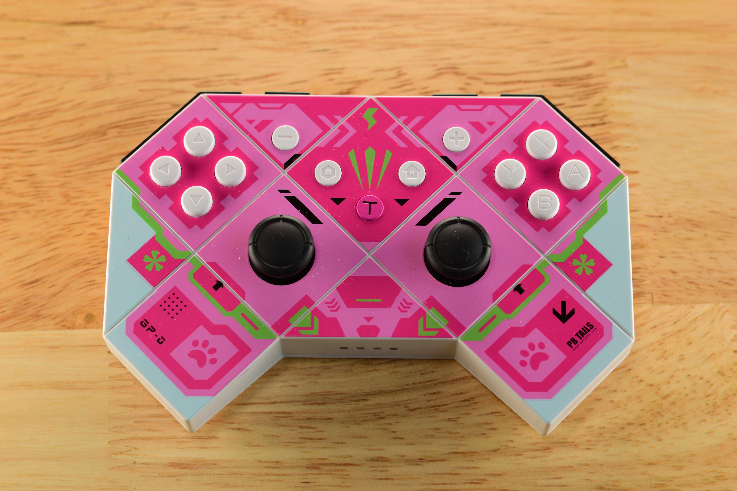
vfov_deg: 18.2
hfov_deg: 27.0
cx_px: 368
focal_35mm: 75
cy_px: 246
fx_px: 1535
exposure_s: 1/80
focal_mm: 50
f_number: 5
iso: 100
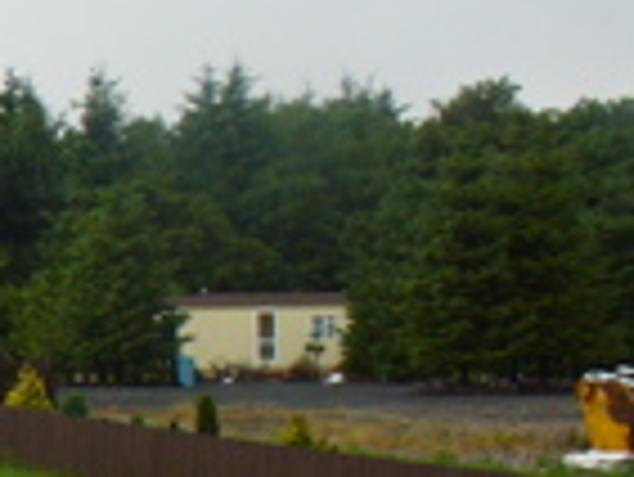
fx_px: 2493
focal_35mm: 136
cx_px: -384
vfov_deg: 10.9
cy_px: 292
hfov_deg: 13.5
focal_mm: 6.1
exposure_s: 1/250
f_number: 2.8
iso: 80
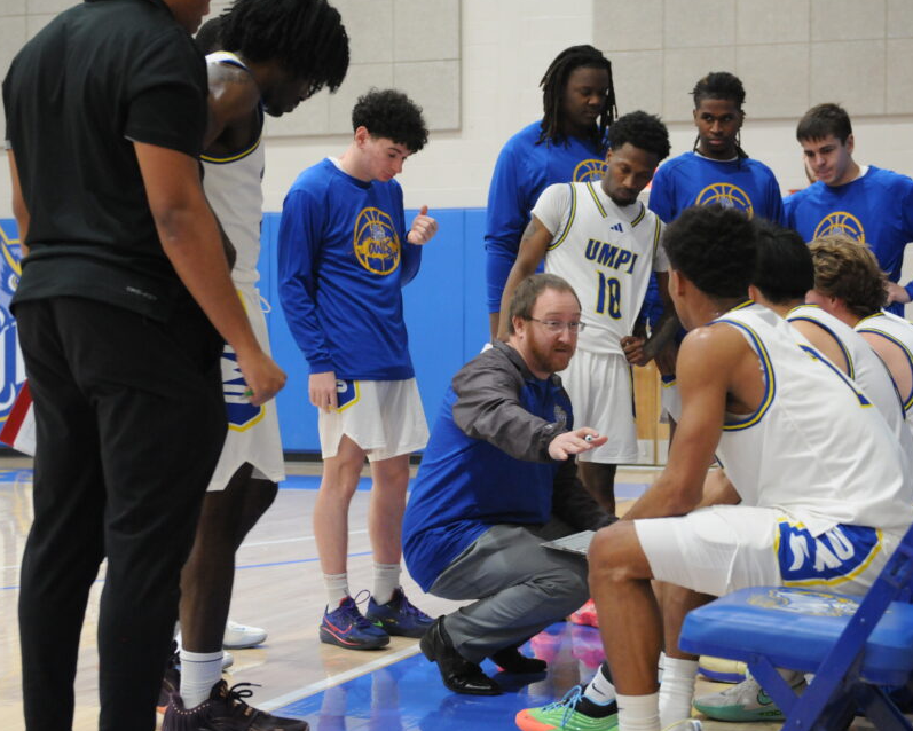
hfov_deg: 29.0
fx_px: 1757
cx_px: 572
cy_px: 355
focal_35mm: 65
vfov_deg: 23.5
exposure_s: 1/250
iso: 1600
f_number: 2.8
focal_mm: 36
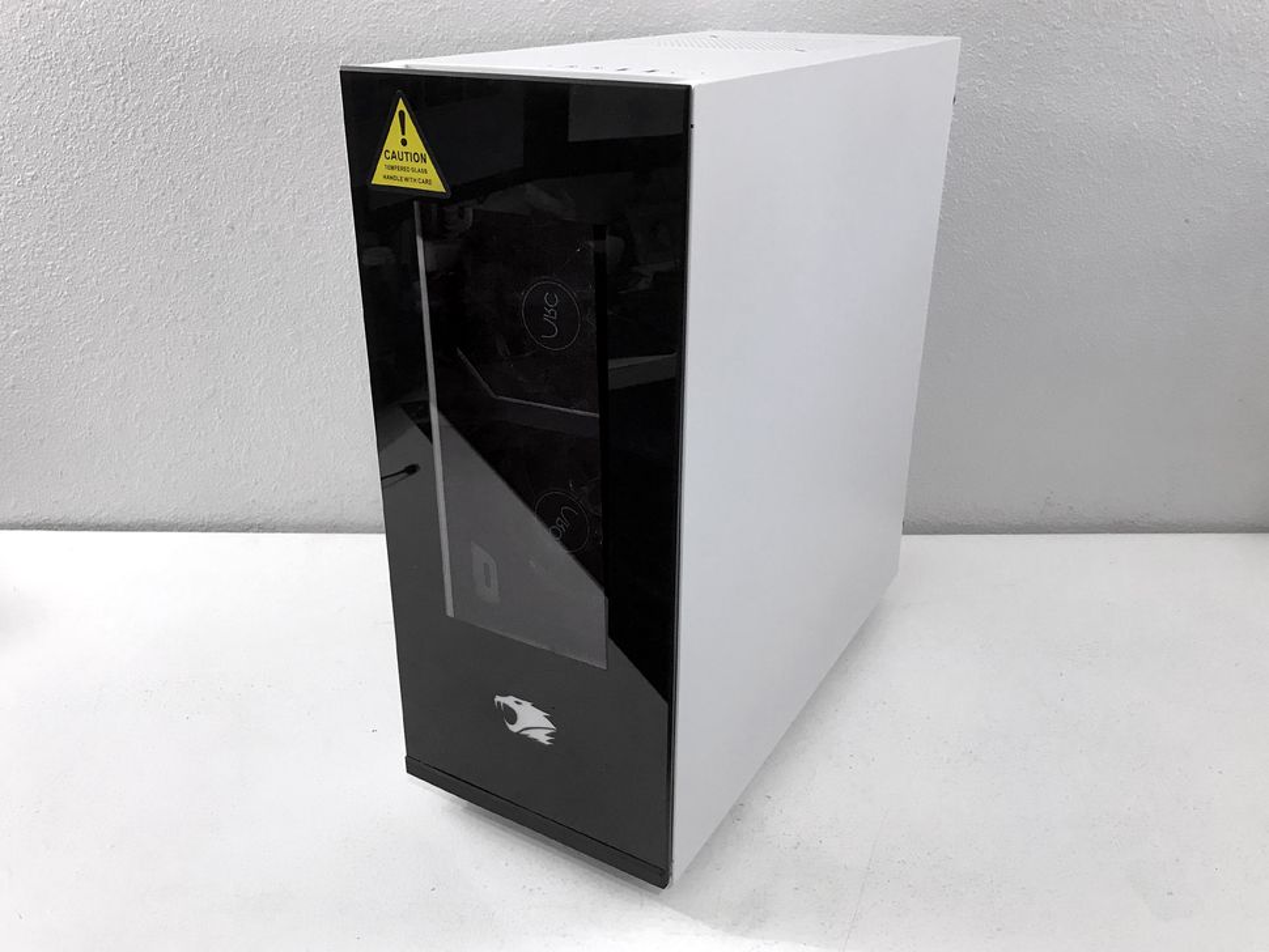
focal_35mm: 28
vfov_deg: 49.8
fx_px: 1027
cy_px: 476
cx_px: 634
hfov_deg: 63.4
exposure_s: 1/30
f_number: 1.8
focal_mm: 3.99
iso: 20
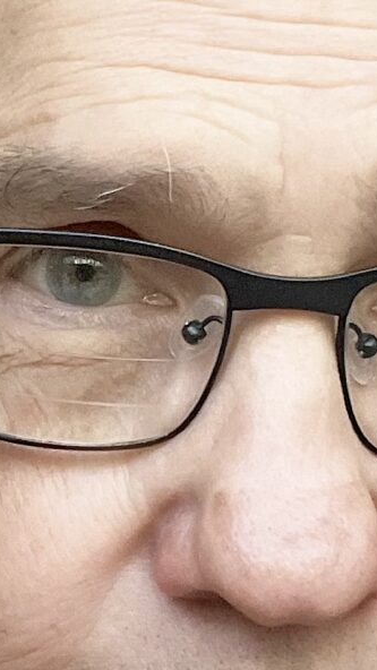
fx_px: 1884
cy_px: 398
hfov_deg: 11.2
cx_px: -60
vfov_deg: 20.2
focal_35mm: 106
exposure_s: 1/60
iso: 250
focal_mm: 2.71
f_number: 2.2
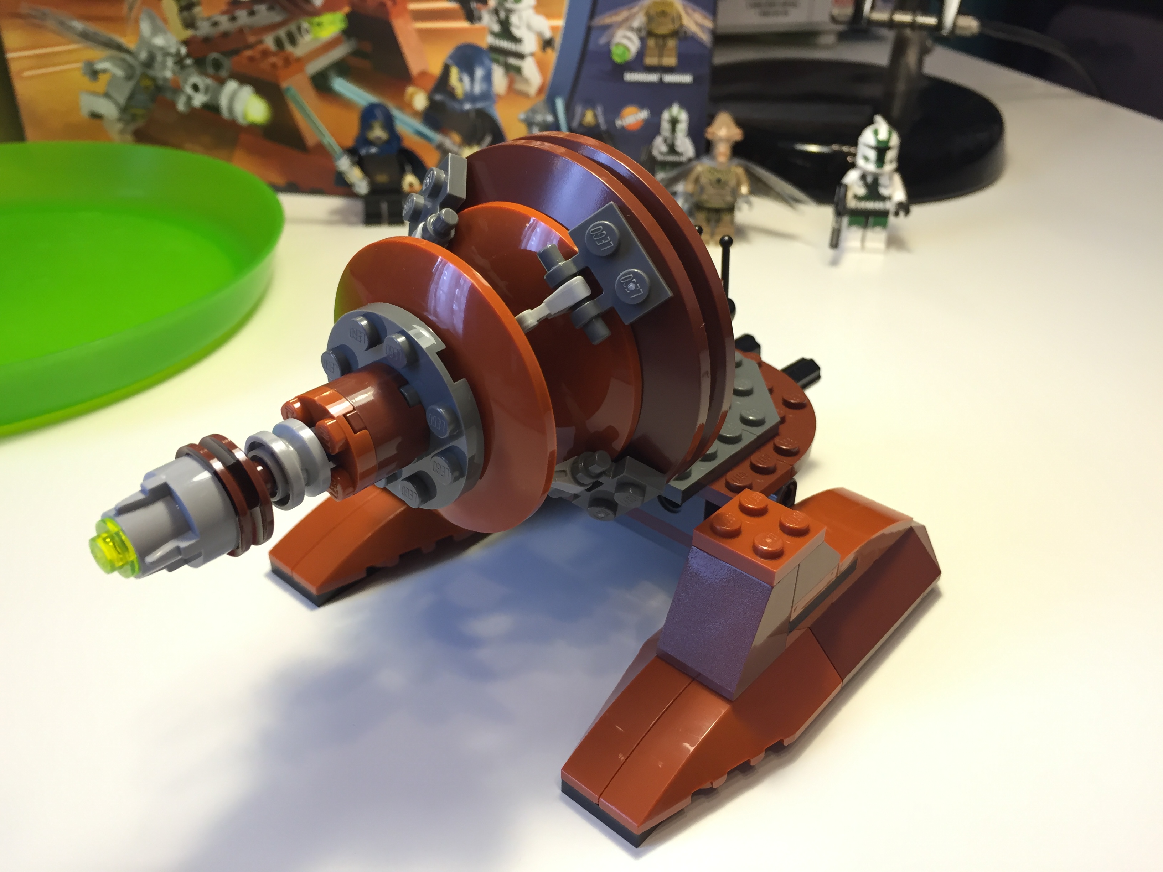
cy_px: 436
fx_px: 974
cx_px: 582
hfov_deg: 61.7
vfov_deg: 48.2
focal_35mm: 29
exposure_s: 1/33
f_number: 2.2
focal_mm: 4.15
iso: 100
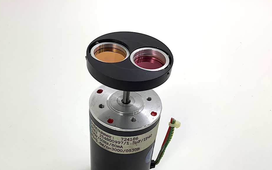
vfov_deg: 30.0
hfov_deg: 47.2
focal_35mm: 42
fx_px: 311
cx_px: 133
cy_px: 128
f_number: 2.4
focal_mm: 3.3
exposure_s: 1/100
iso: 64
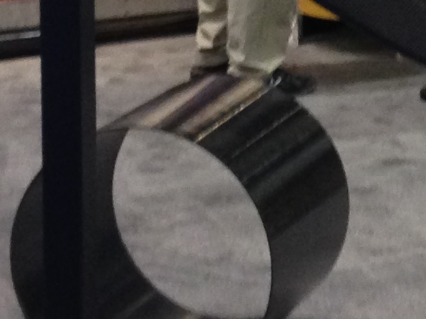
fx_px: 2227
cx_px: 581
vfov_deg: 8.0
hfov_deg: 10.6
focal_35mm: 181
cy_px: -199
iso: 160
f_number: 2.4
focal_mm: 4.12
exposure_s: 1/20
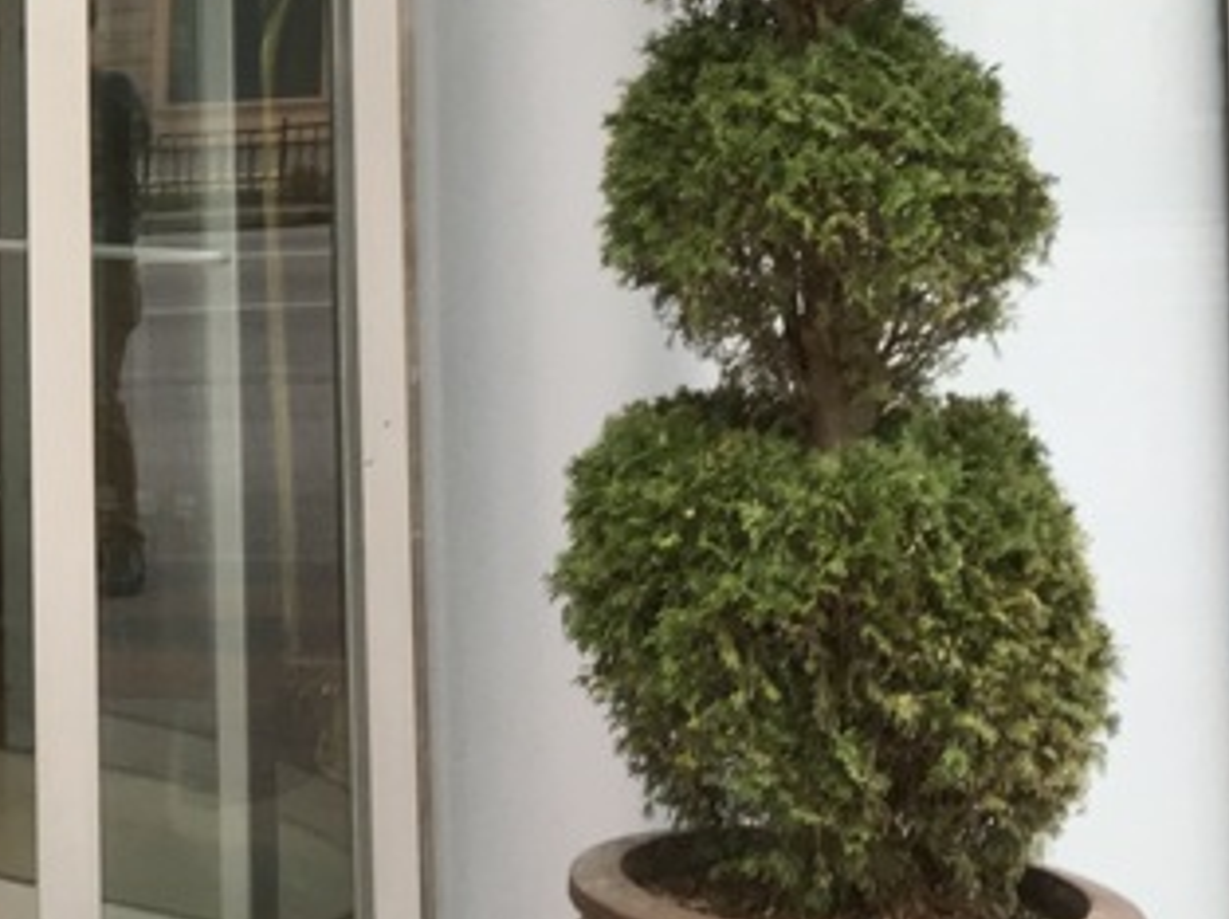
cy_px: -243
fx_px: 3369
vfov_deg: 14.9
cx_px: -440
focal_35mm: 95
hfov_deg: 18.9
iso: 40
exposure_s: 1/120
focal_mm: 4.15
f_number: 2.2
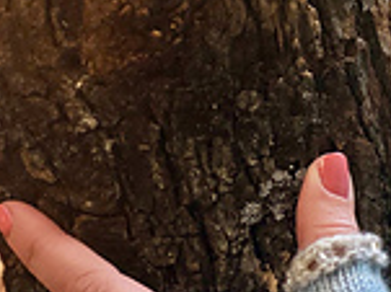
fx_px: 2133
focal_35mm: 189
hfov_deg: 10.1
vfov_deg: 7.8
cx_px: 609
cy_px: 327
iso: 25
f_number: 2.8
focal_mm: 6.6
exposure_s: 1/30
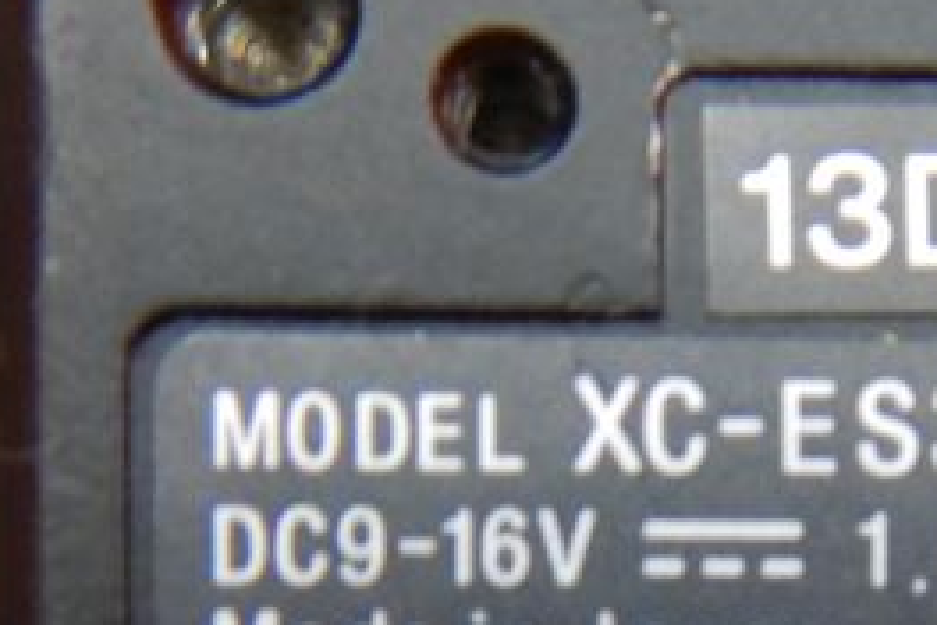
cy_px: 692
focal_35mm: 97
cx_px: 870
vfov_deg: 13.8
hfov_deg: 20.5
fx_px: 2524
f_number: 2.8
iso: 400
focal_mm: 4.3
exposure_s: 1/15
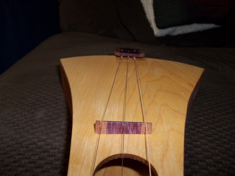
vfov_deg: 44.2
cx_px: 118
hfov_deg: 56.8
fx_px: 217
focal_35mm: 32
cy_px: 88
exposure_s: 1/30
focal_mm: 5.7
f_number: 2.9
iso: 64
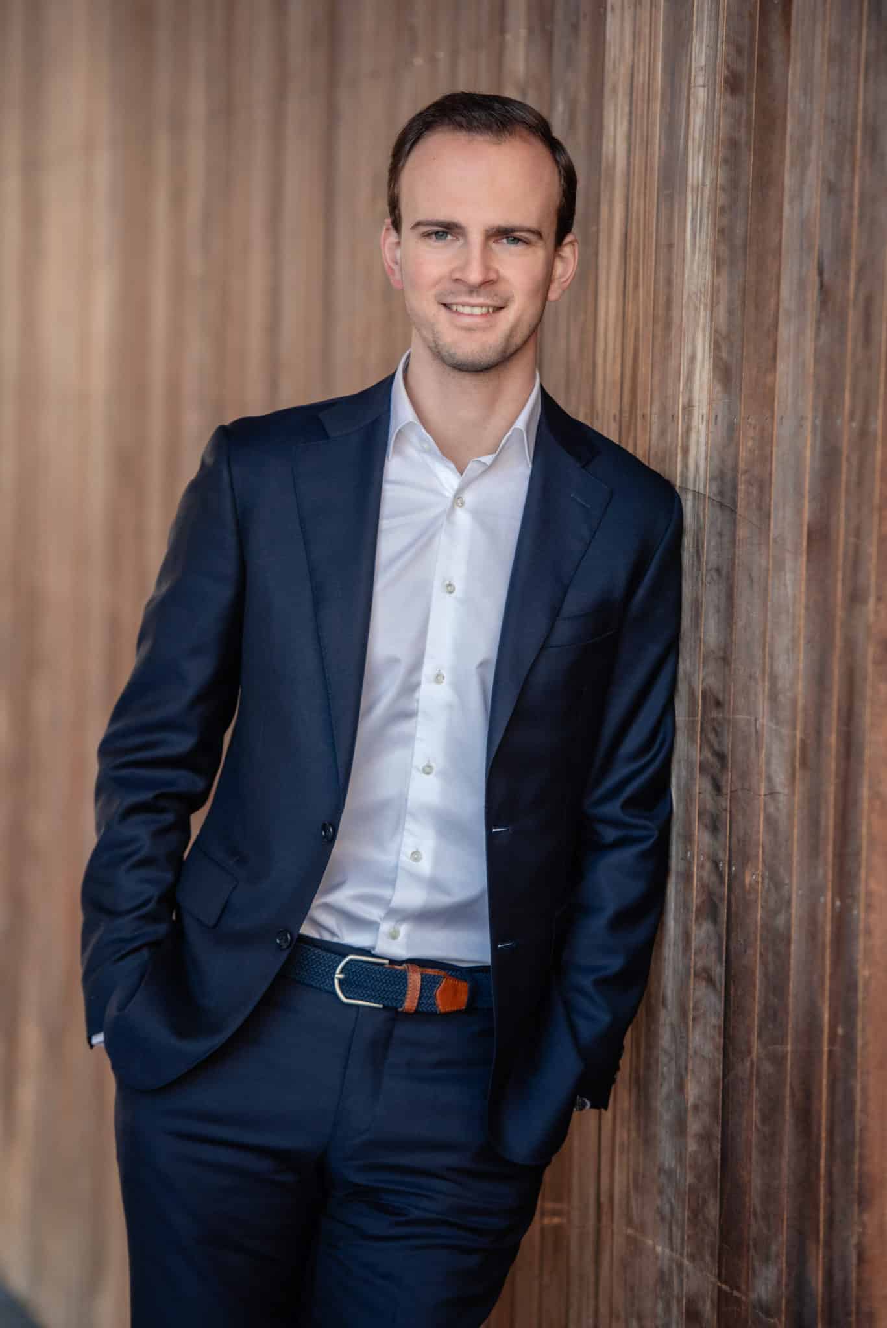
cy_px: 664
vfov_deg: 13.2
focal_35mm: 155
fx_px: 5723
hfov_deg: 8.9
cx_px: 444
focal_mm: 155
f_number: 3.5
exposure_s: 1/320
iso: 800
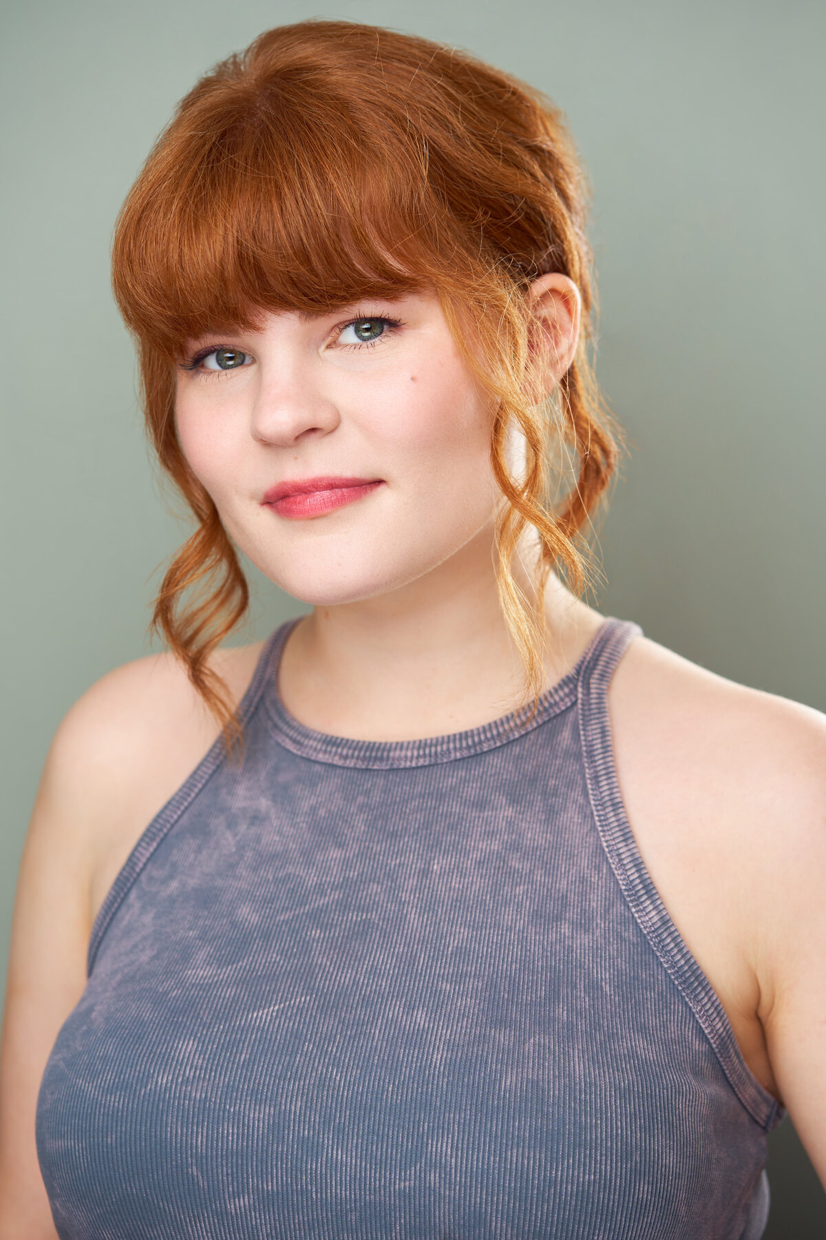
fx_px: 2925
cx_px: 413
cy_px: 620
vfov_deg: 23.9
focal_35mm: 85
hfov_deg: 16.1
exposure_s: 1/50
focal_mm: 85
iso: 125
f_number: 4.5
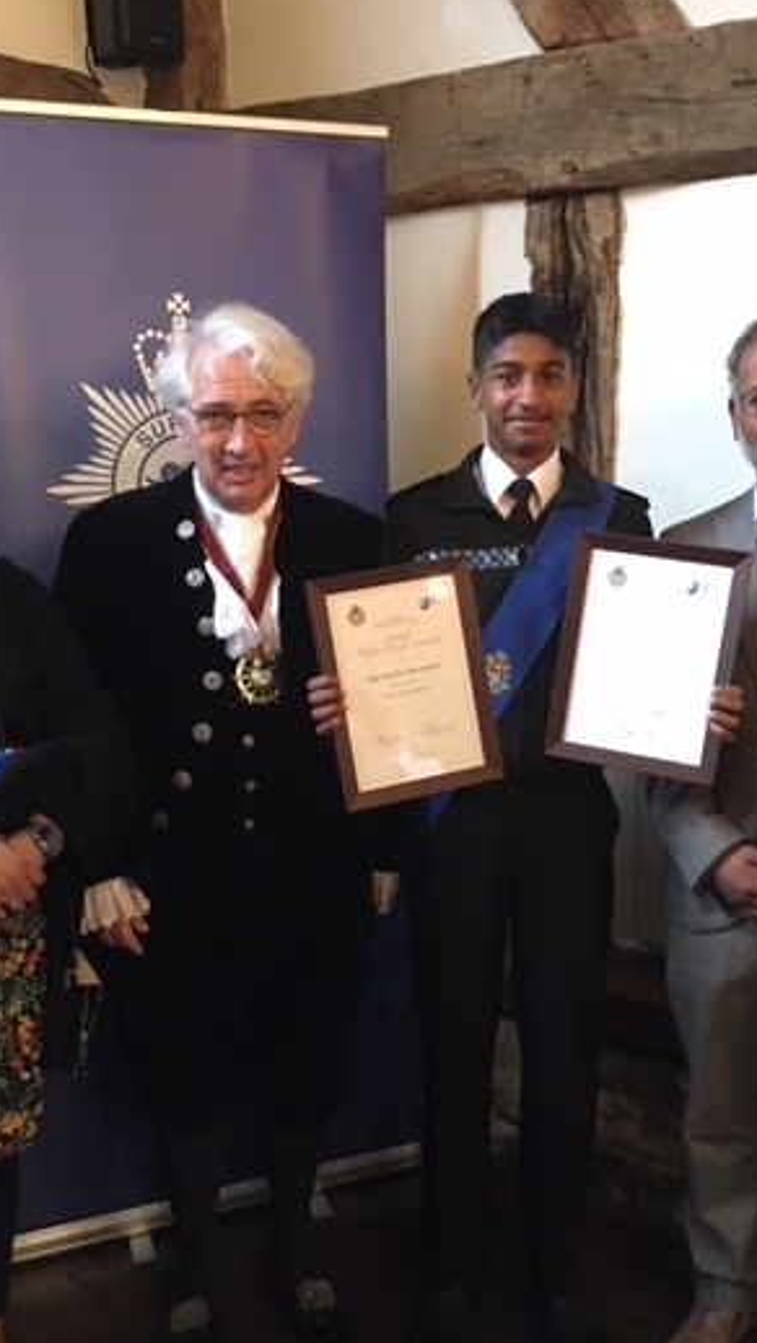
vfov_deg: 51.6
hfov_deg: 30.5
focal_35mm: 39
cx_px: 358
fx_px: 1389
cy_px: 690
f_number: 2.2
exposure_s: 1/17
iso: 250
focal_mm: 4.15
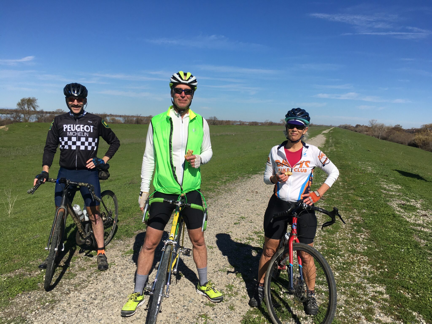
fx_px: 362
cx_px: 216
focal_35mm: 29
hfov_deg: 61.7
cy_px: 162
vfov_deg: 48.2
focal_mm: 4.15
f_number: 2.2
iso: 25
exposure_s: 1/2747
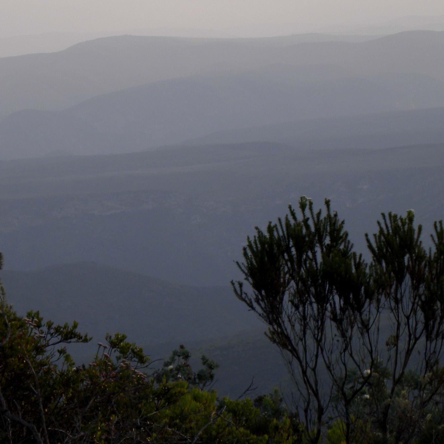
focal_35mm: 279
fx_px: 4049
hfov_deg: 6.3
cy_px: 93
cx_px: 142
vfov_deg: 6.3
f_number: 4.5
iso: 64
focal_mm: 25.7
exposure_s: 1/106
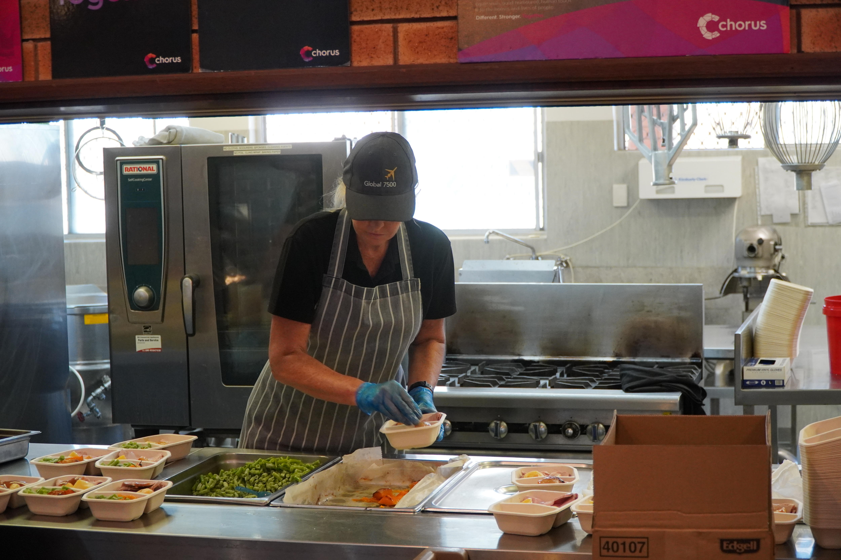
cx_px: 420
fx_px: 1402
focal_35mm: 60
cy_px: 280
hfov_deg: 33.4
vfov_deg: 22.6
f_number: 4
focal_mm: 40
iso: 2000
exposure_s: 1/160
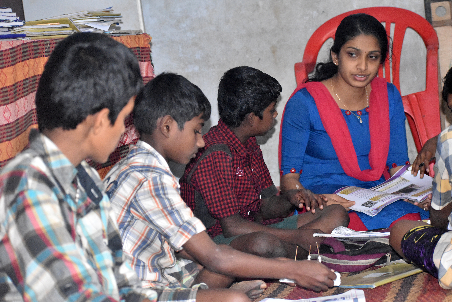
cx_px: 226
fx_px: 1356
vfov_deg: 12.7
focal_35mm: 108
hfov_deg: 18.9
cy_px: 151
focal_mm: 72
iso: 4000
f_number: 5
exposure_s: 1/160
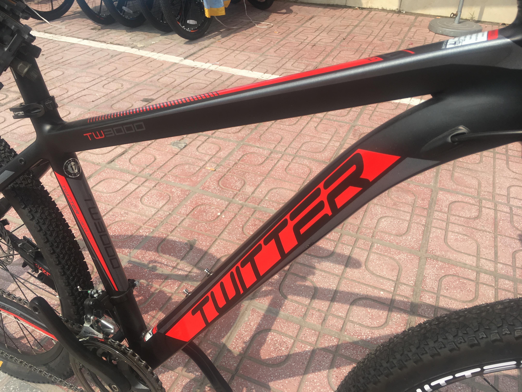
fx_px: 437
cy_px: 196
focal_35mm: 29
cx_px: 261
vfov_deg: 48.2
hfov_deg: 61.7
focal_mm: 4.15
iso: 25
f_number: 2.2
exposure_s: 1/1374
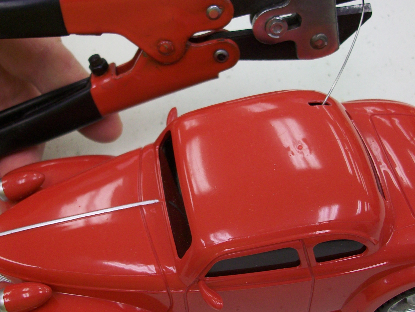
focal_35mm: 49
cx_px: 210
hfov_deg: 38.9
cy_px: 139
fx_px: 587
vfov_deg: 29.7
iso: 64
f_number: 2.8
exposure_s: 1/60
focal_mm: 5.7
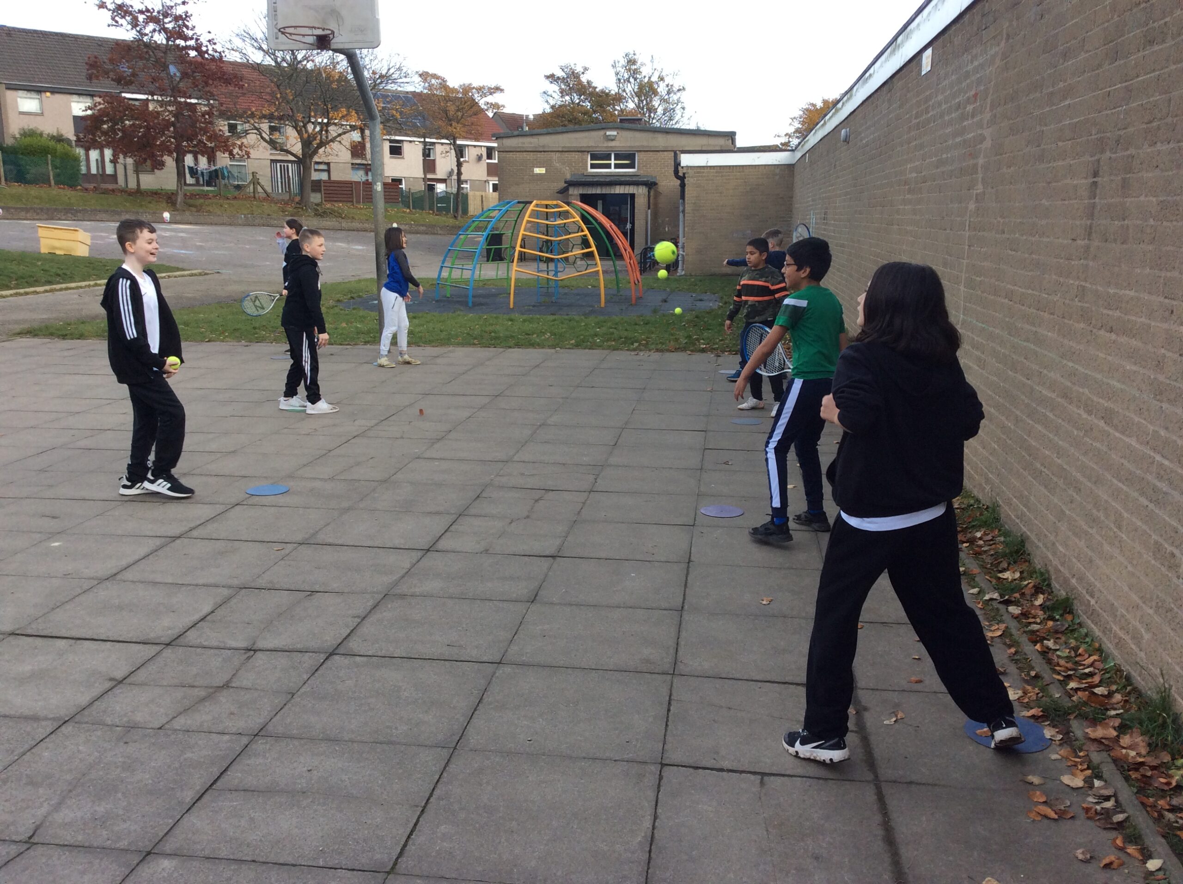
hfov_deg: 56.9
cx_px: 592
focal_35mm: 32
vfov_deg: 44.1
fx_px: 1092
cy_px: 442
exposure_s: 1/312
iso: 32
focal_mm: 3.3
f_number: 2.4
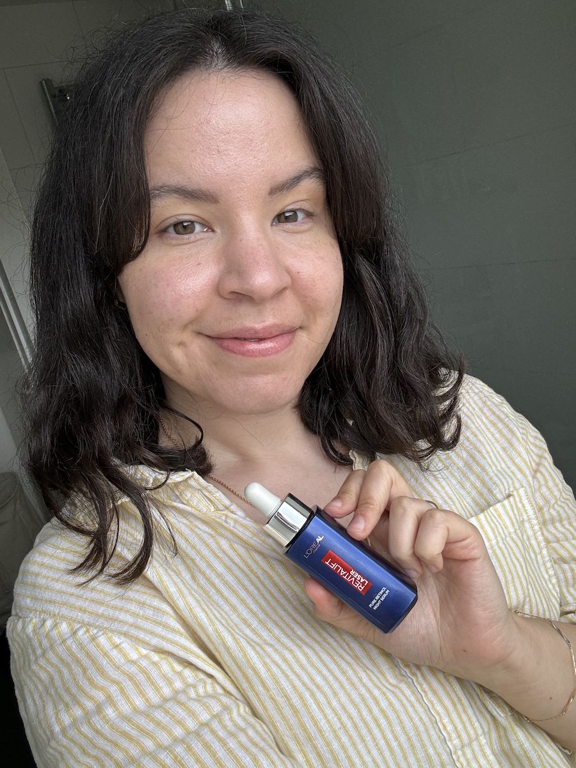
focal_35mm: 30
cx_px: 288
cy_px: 384
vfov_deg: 60.0
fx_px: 666
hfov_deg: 46.8
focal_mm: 2.69
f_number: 1.9
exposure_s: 1/121
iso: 40
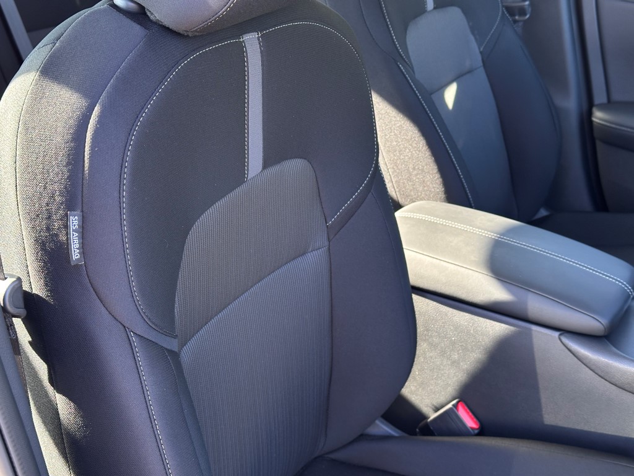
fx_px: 879
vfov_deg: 30.3
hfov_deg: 39.7
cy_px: 238
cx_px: 317
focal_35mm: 48
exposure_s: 1/80
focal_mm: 6.86
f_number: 1.78
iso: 80
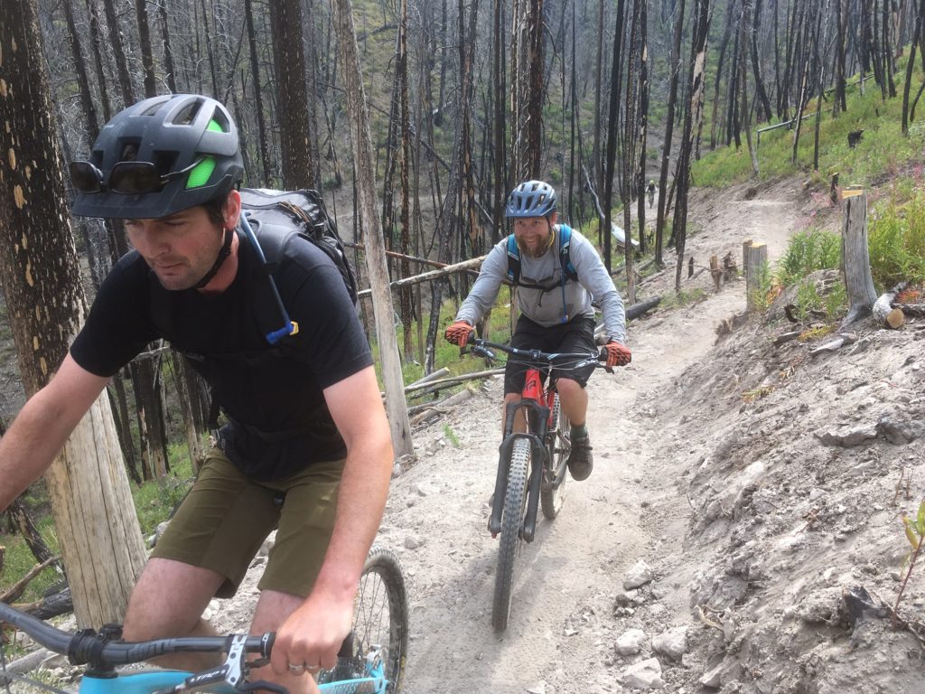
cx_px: 462
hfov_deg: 61.7
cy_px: 347
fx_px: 775
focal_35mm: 29
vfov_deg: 48.2
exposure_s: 1/569
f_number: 2.2
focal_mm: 4.15
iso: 25
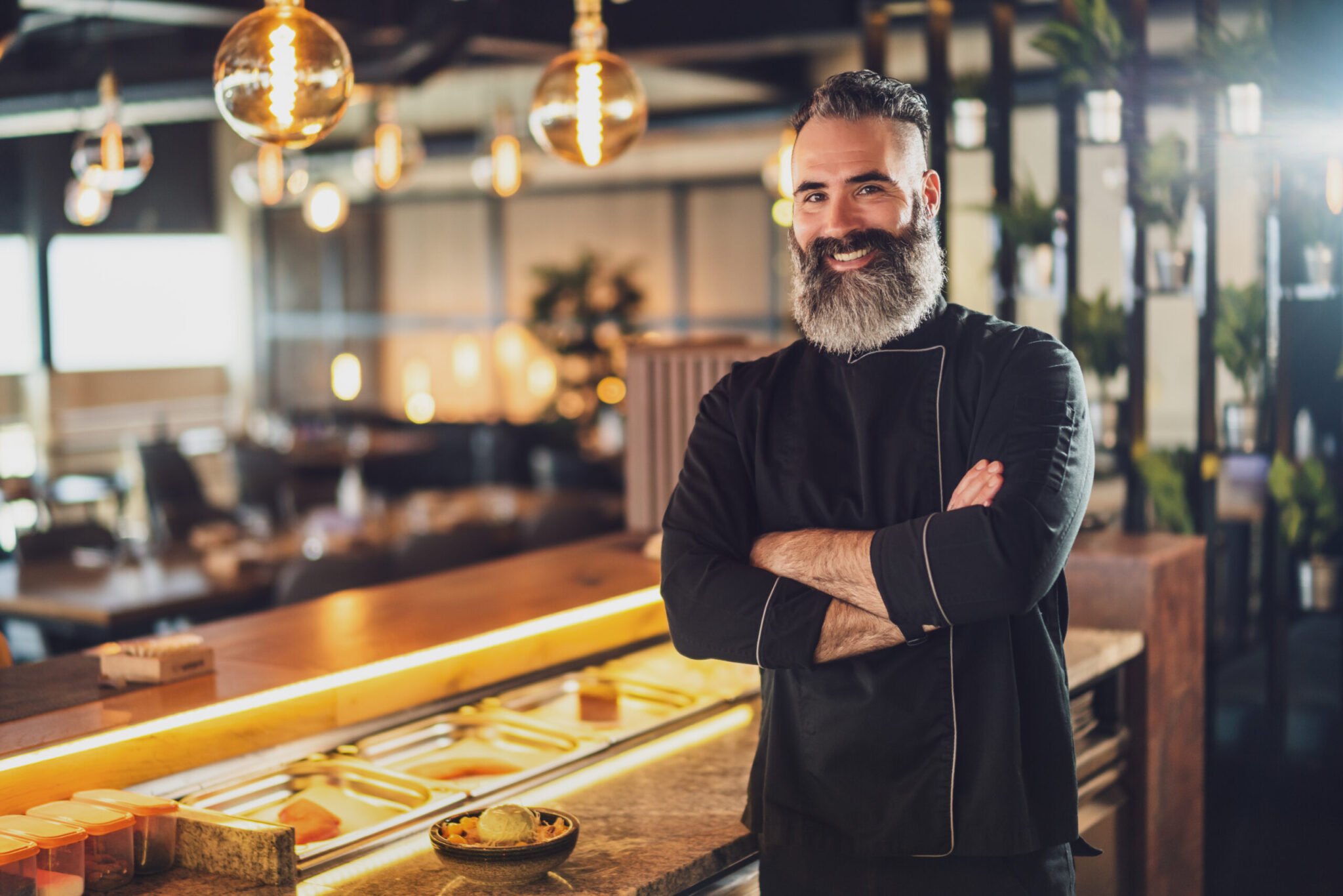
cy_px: 448
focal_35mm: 50
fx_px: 1865
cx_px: 672
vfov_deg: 27.0
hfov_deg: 39.6
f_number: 1.4
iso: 400
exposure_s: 1/160
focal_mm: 50
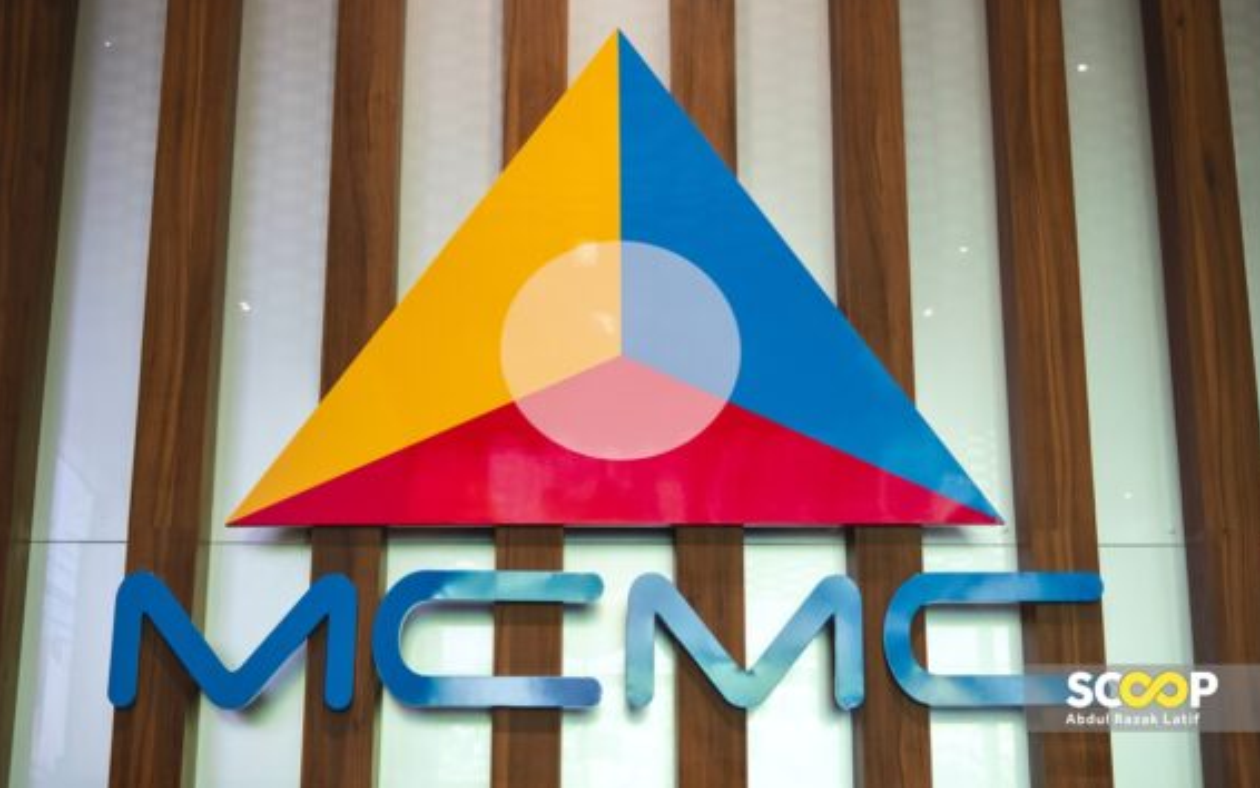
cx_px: 608
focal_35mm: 54
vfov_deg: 24.0
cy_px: 392
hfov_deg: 37.5
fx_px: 1855
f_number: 2.8
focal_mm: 33.2
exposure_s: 1/160
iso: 1250
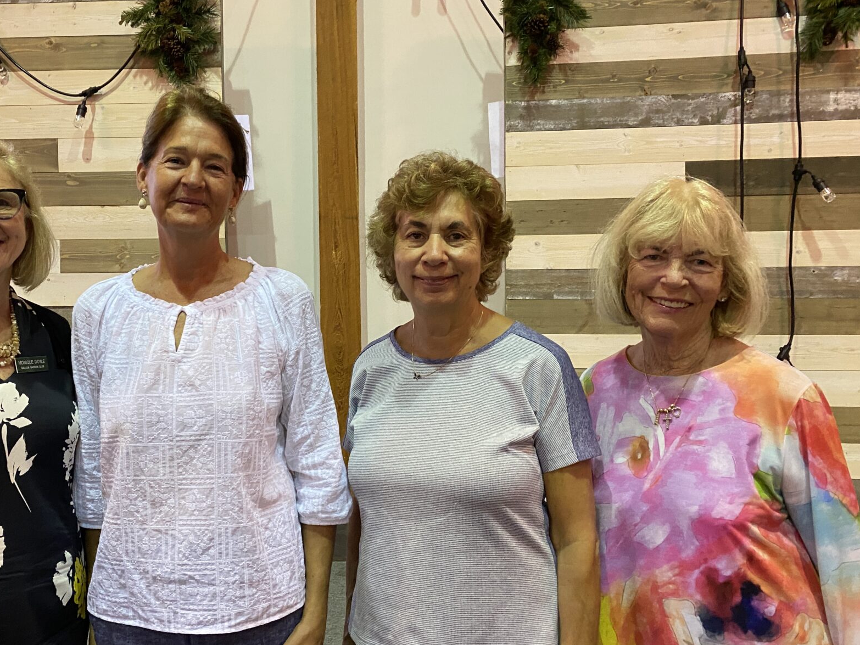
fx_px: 845
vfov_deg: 41.8
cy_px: 306
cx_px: 322
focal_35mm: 34
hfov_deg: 53.4
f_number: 1.8
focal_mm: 4.25
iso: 400
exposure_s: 1/60
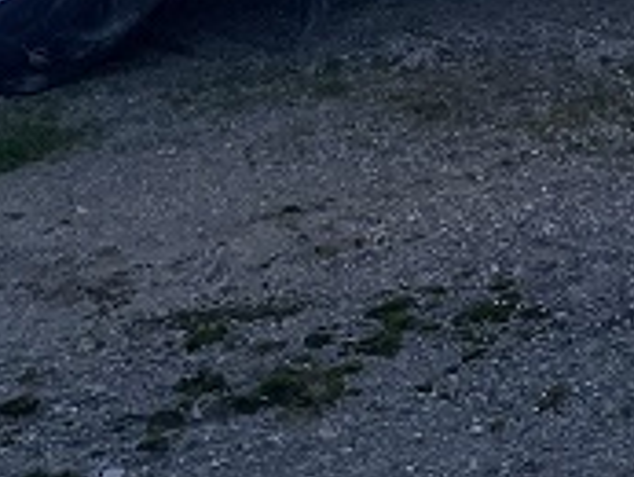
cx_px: 843
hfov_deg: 15.5
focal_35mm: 120
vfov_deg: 10.9
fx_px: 2199
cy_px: -569
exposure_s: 1/2747
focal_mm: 4.2
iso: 32
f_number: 1.6
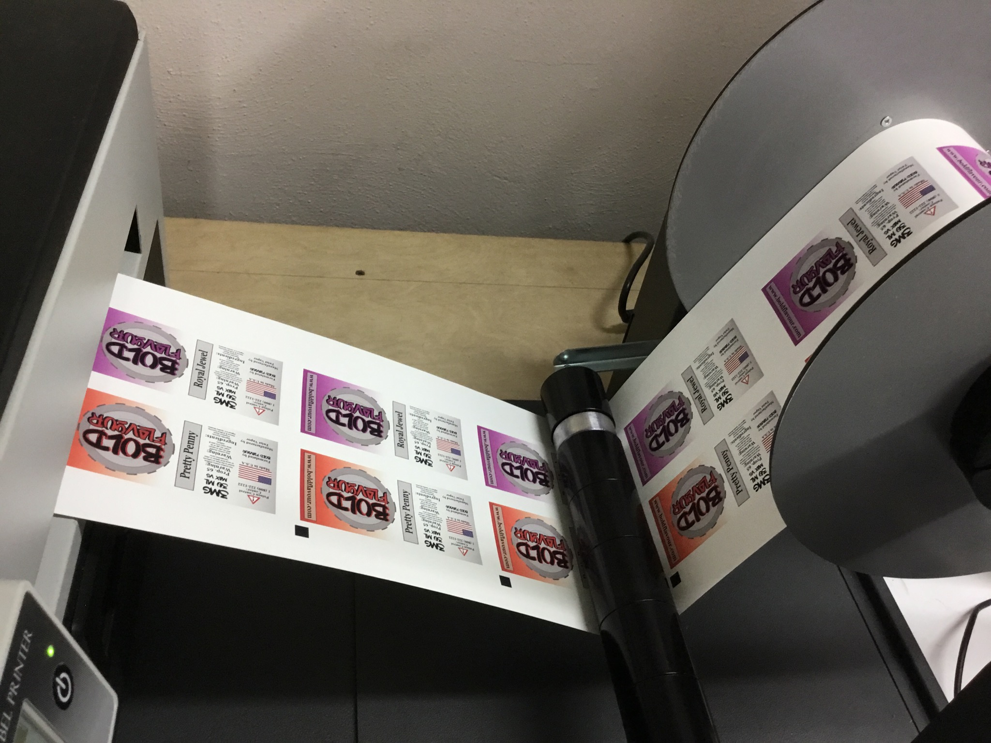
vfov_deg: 45.4
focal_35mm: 31
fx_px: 887
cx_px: 496
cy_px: 372
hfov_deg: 58.4
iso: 100
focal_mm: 3.3
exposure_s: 1/30
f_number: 2.4
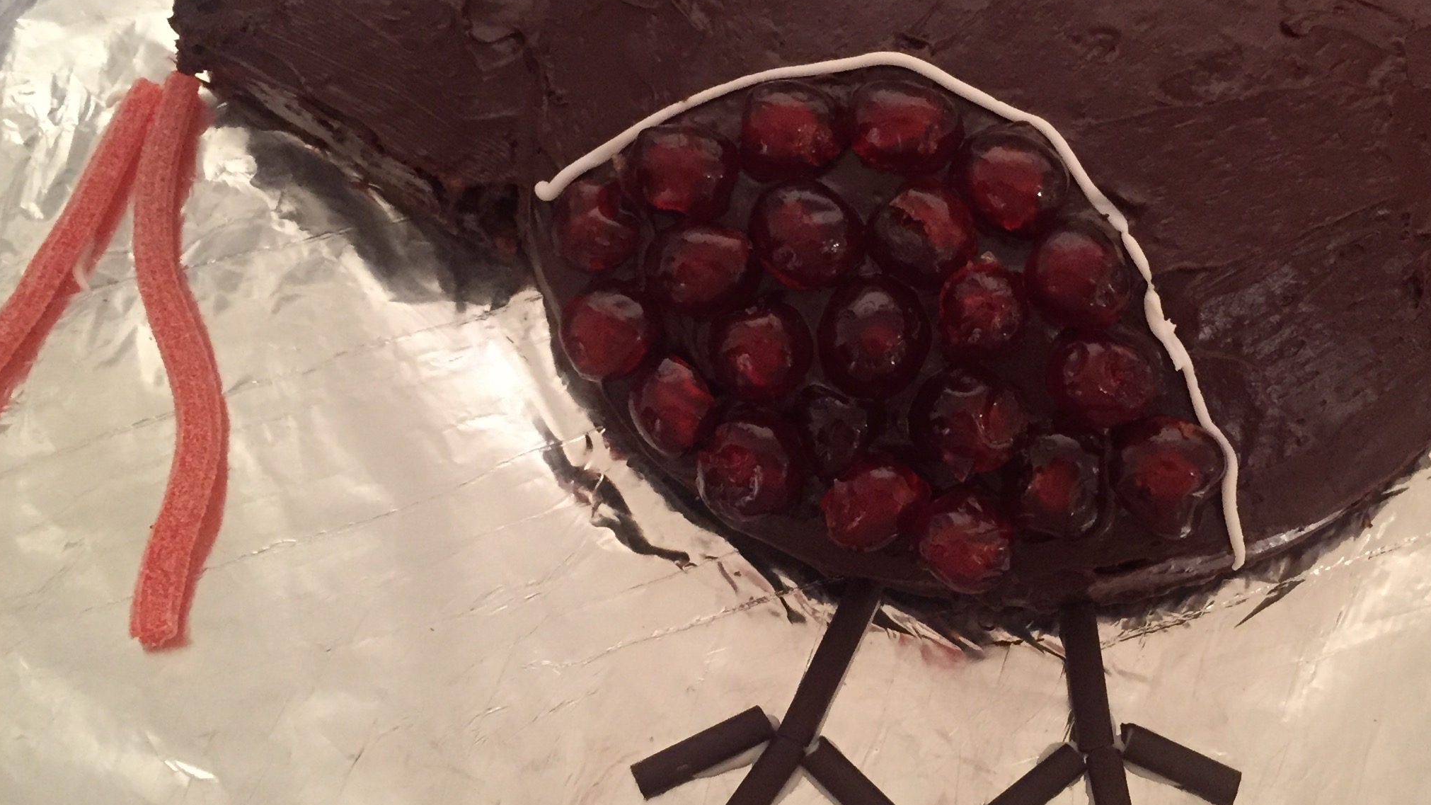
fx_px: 1935
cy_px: 317
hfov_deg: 40.2
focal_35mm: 51
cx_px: 914
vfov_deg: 23.4
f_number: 2.2
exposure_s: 1/20
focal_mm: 4.15
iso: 250
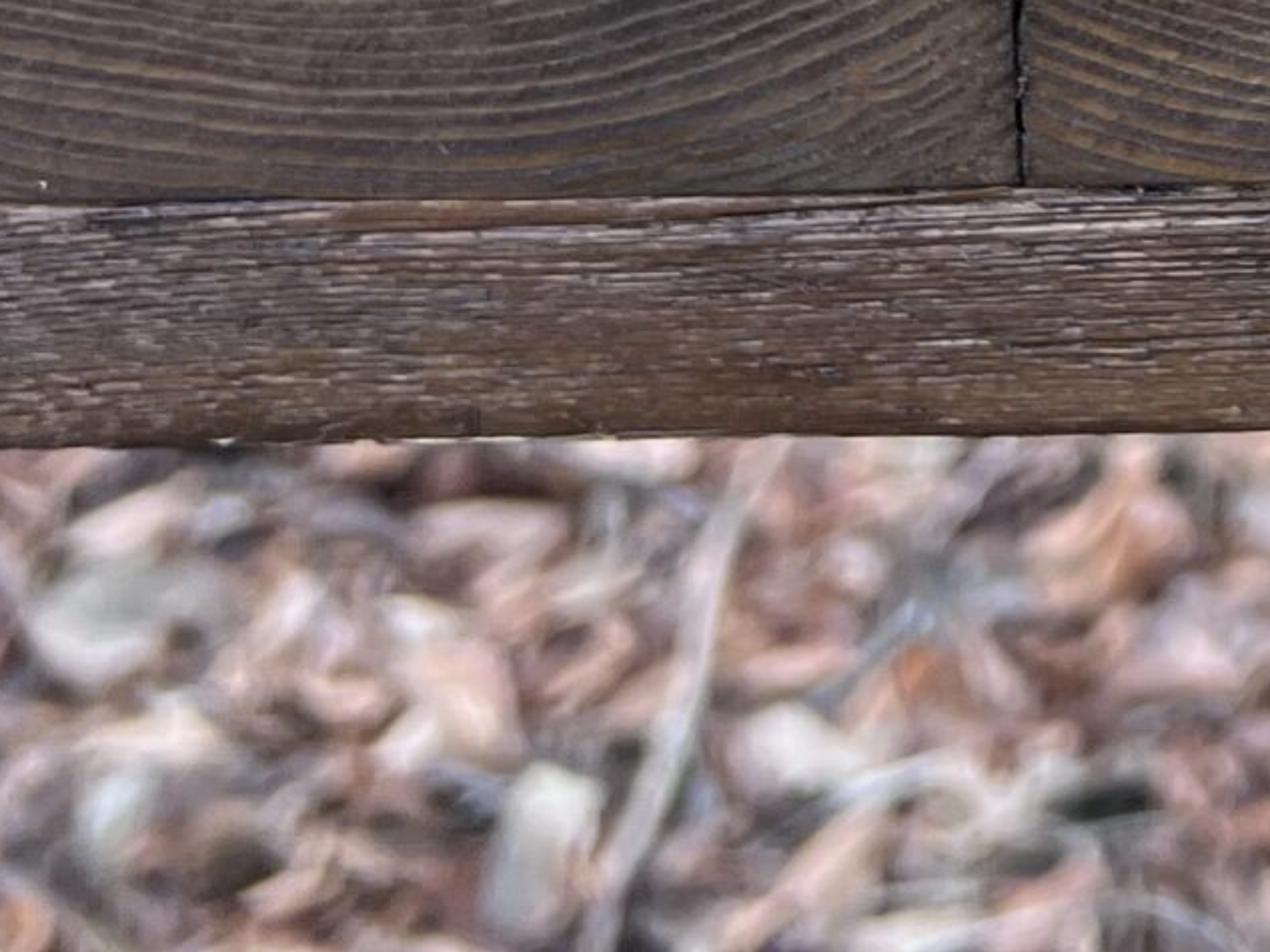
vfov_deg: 12.4
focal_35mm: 105
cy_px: -970
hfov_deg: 17.5
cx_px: 1689
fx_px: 3851
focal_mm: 5.7
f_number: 1.5
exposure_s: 1/121
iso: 100
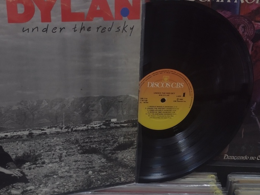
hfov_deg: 46.0
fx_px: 300
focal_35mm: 40
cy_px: 92
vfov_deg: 35.9
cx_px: 85
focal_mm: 4.71
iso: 366
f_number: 1.7
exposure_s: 1/40
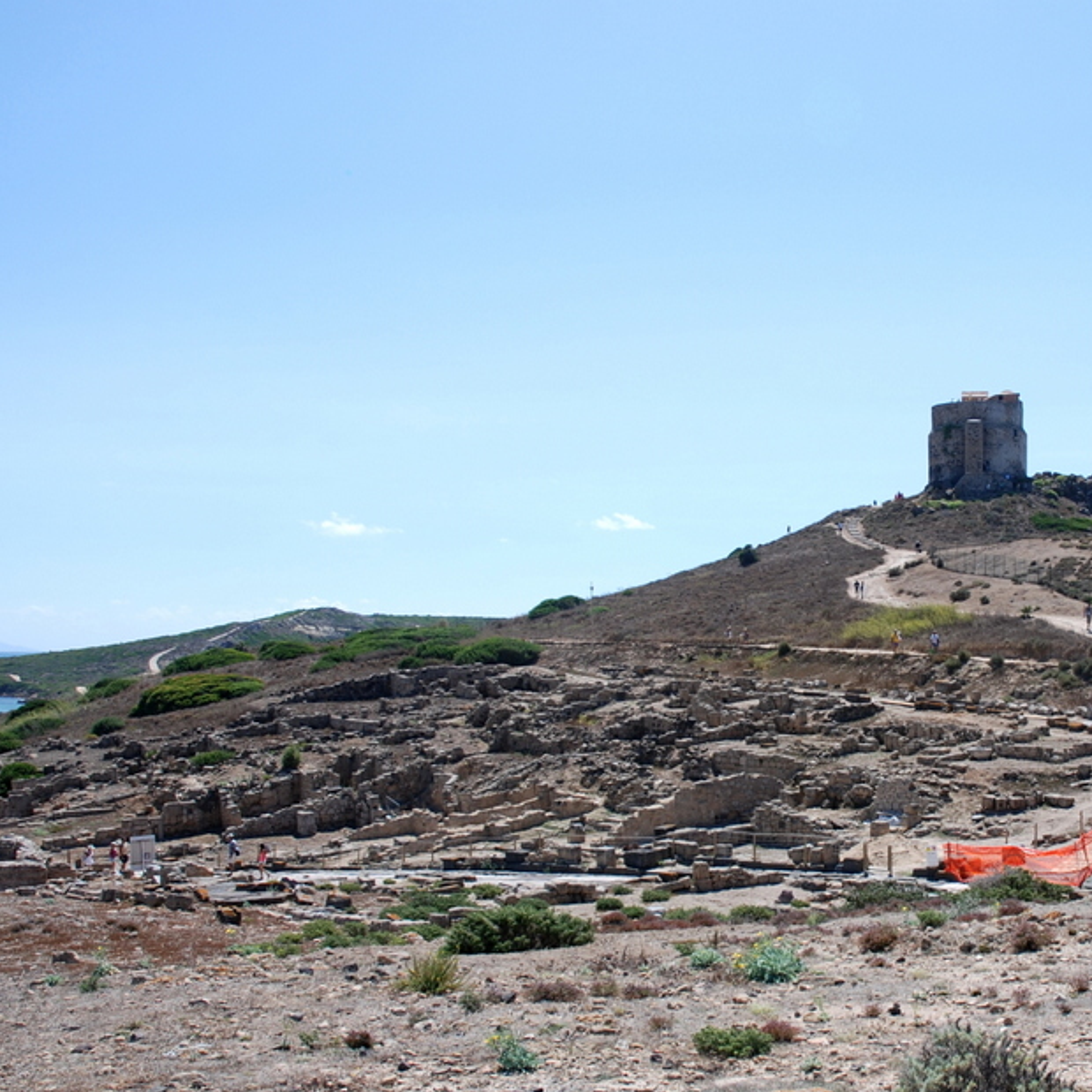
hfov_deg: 42.2
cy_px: 604
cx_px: 845
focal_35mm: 38
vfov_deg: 43.8
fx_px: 1356
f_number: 8
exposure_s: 1/200
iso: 100
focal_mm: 18
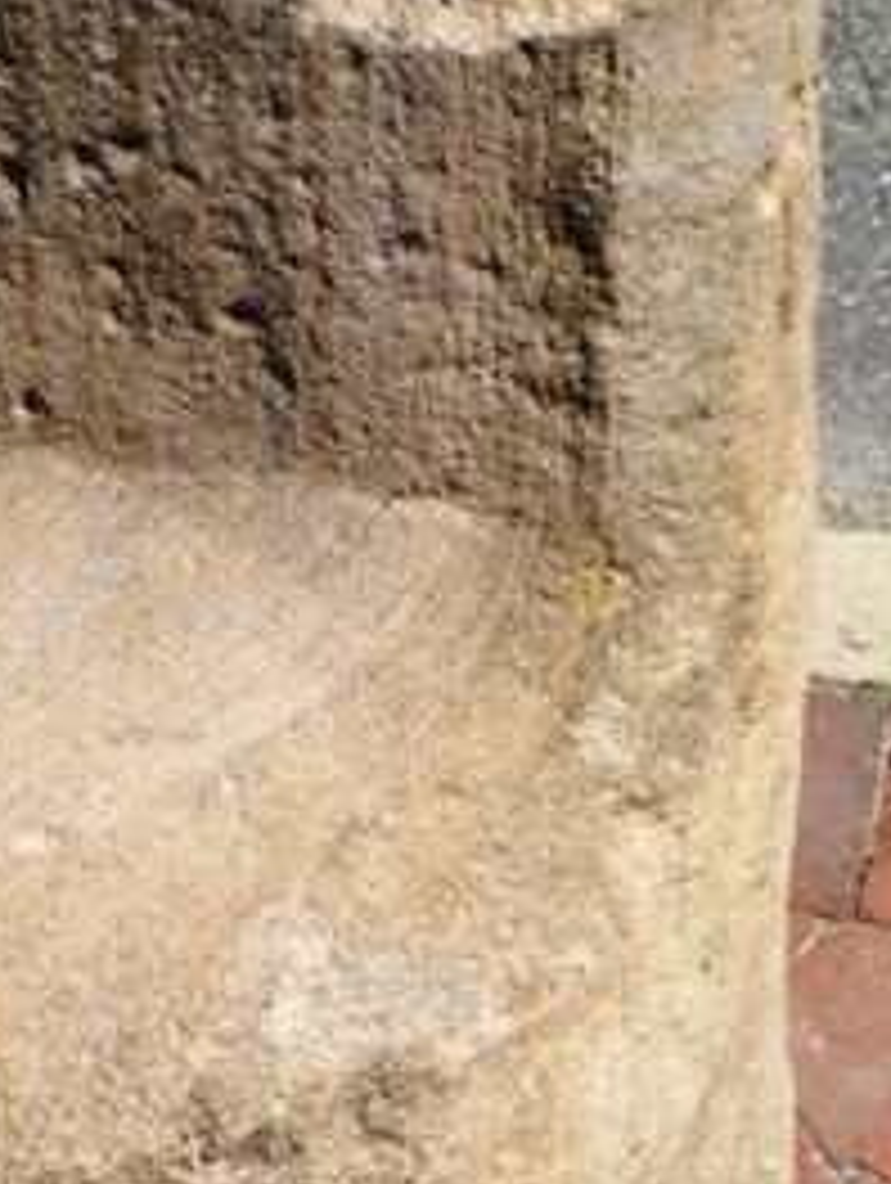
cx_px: -135
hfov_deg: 12.1
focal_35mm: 120
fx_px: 4108
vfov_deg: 16.3
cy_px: 918
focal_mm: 6.3
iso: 64
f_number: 4.6
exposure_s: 1/412
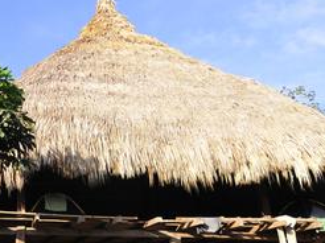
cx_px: 21
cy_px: 122
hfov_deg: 41.3
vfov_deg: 34.9
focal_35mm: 41
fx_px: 387
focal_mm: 11
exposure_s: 1/1250
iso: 500
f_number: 2.8
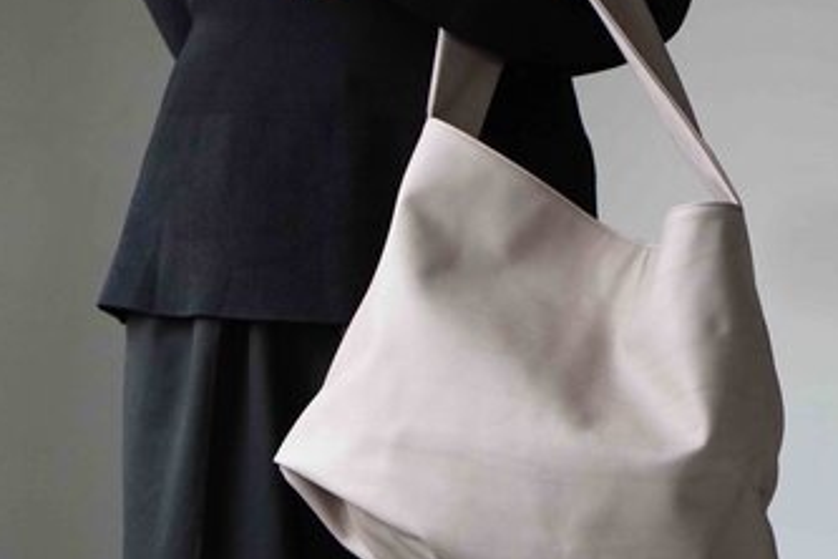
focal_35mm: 144
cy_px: 337
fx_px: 3352
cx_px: 632
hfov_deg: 14.2
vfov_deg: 9.5
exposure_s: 1/160
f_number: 2.5
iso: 1600
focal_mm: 50
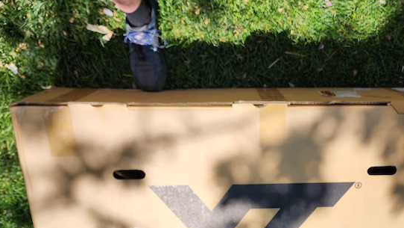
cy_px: 206
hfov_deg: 53.5
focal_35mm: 37
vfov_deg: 30.6
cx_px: 248
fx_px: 396
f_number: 1.8
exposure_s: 1/1087
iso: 12
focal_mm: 6.4
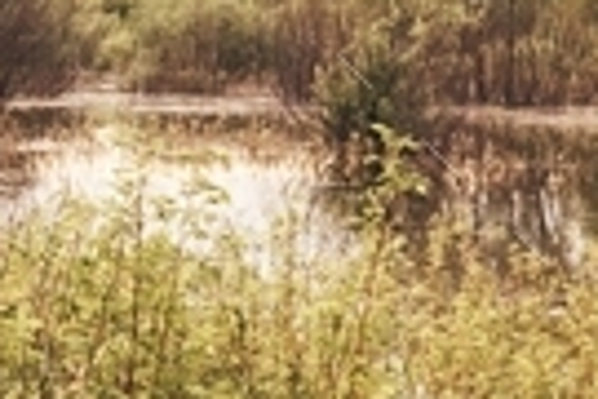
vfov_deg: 7.4
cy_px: -78
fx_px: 3056
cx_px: -687
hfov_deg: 10.1
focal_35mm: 184
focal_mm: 28
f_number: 4
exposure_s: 1/640
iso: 200
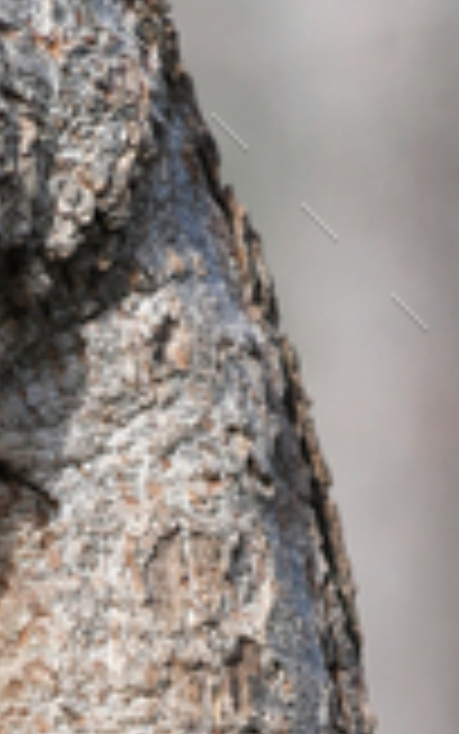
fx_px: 33195
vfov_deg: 1.3
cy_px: 880
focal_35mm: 1660
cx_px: 72
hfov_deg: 0.8
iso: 250
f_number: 9
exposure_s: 1/160
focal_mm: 300
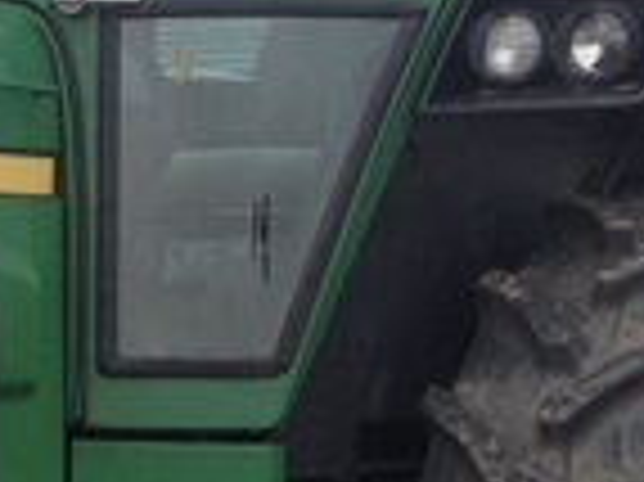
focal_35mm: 196
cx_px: -189
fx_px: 3643
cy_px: 428
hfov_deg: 9.9
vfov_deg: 7.5
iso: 50
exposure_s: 1/521
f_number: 2.4
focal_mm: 4.28
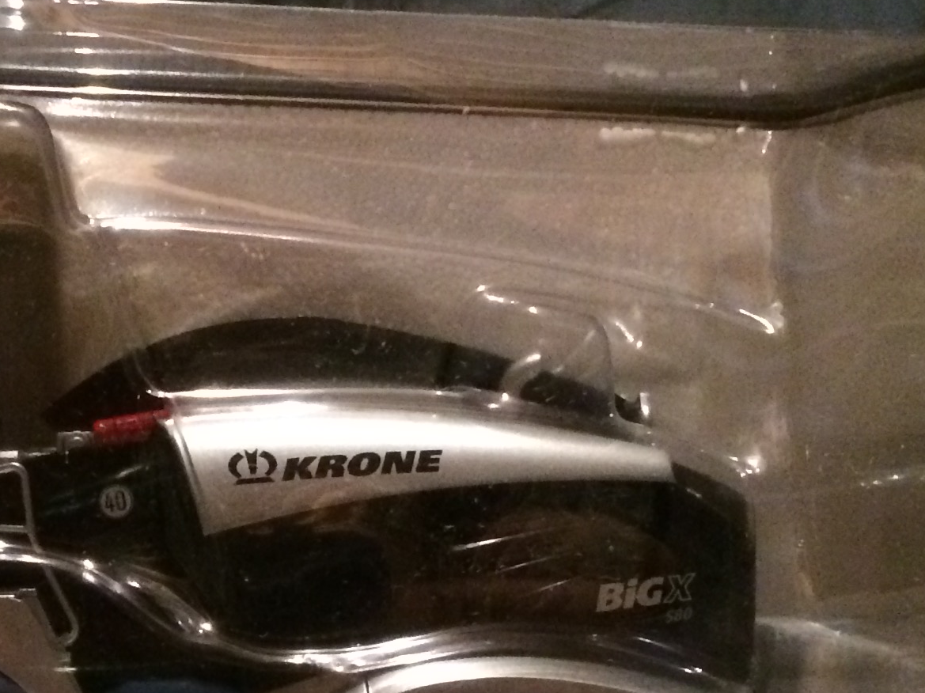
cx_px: 108
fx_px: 2164
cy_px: 564
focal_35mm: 81
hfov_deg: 23.5
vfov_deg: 18.0
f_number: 2.2
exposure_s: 1/17
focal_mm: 4.15
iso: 500
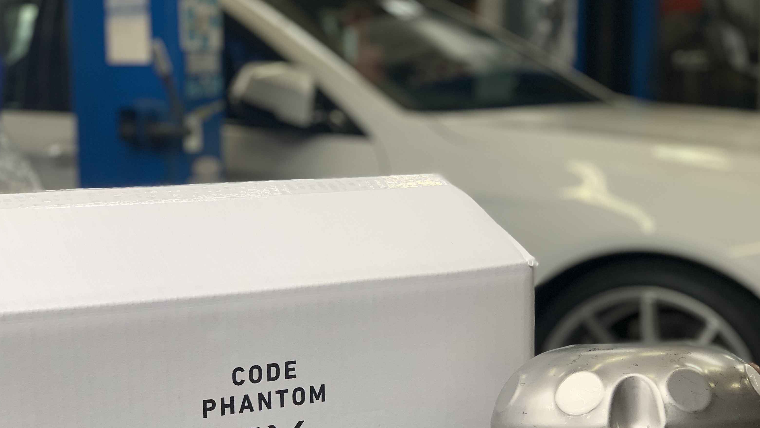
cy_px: 332
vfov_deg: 16.4
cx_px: 440
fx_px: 1471
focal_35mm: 73
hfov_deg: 28.9
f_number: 2.4
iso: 40
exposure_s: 1/120
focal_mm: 6
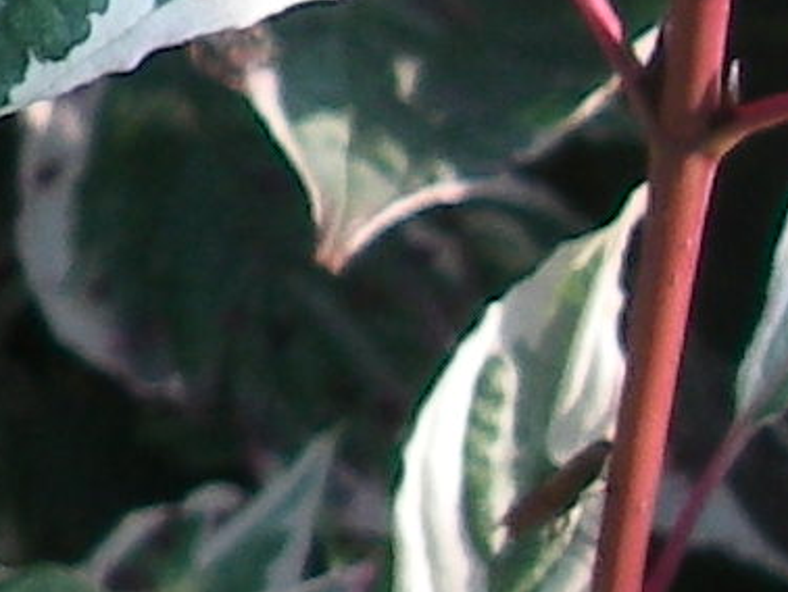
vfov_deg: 5.3
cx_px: -1382
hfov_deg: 6.5
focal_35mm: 283
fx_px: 6446
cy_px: 75
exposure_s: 1/250
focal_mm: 6.3
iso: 64
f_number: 3.3
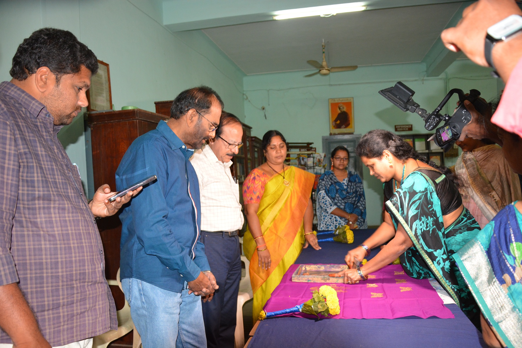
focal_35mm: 27
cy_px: 174
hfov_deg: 67.4
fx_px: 391
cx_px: 261
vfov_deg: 47.9
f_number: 3.5
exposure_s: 1/60
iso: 1100
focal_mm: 18
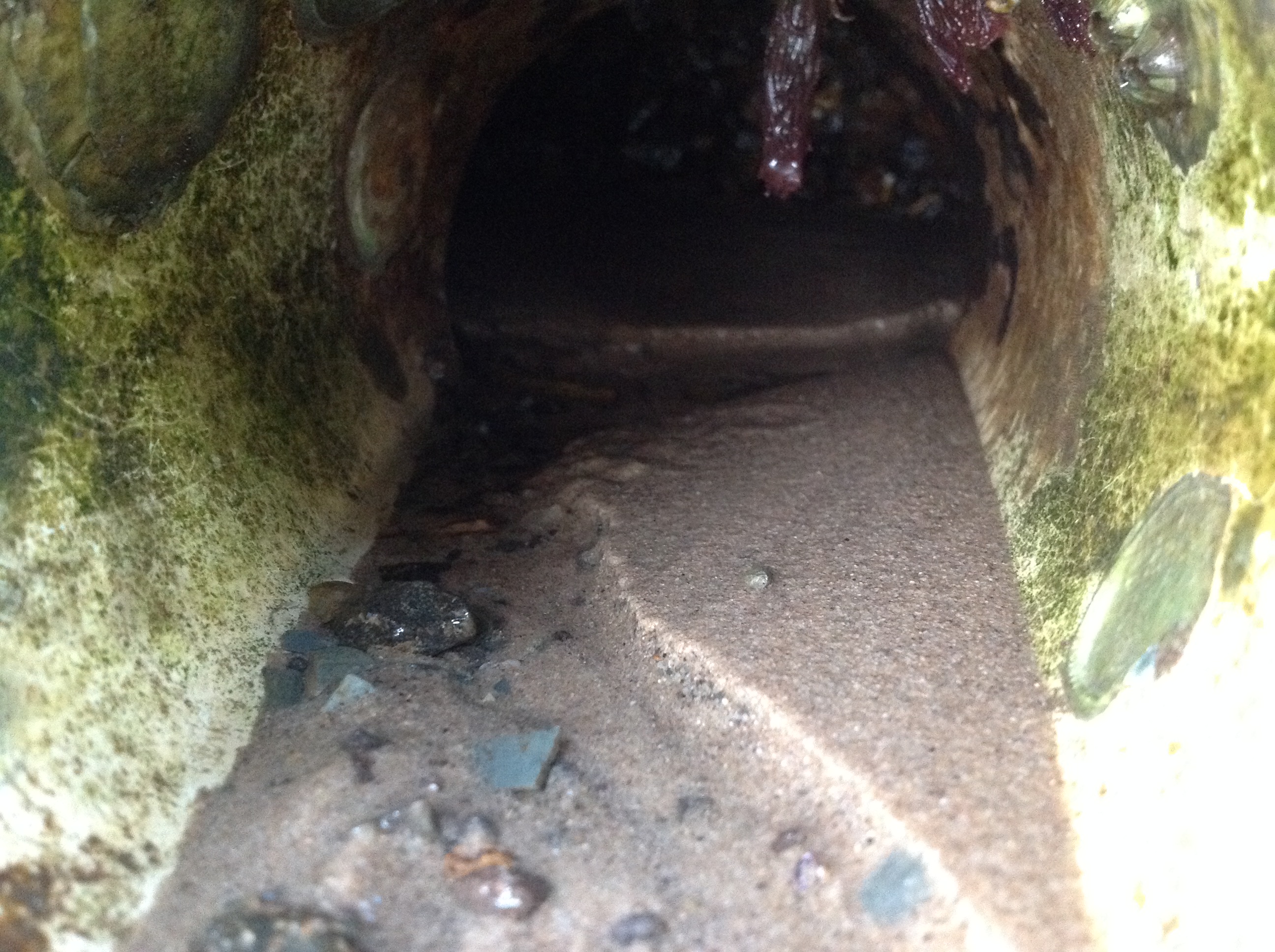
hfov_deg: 52.7
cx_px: 638
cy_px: 476
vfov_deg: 40.6
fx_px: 1287
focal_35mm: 35
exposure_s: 1/15
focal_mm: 4.28
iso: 500
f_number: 2.4
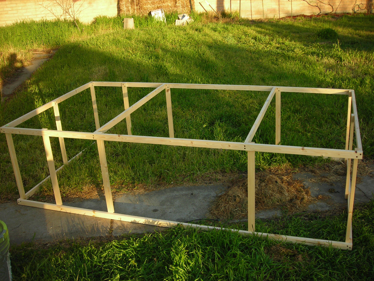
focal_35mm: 38
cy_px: 140
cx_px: 187
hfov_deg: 49.0
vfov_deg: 37.7
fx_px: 411
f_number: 3.2
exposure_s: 1/142
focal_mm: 6.3
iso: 50
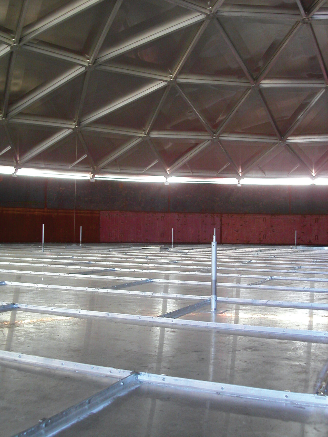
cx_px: 164
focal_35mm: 38
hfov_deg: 37.7
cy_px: 218
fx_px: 480
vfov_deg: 49.0
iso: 200
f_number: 2.8
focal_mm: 7.8
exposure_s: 1/3
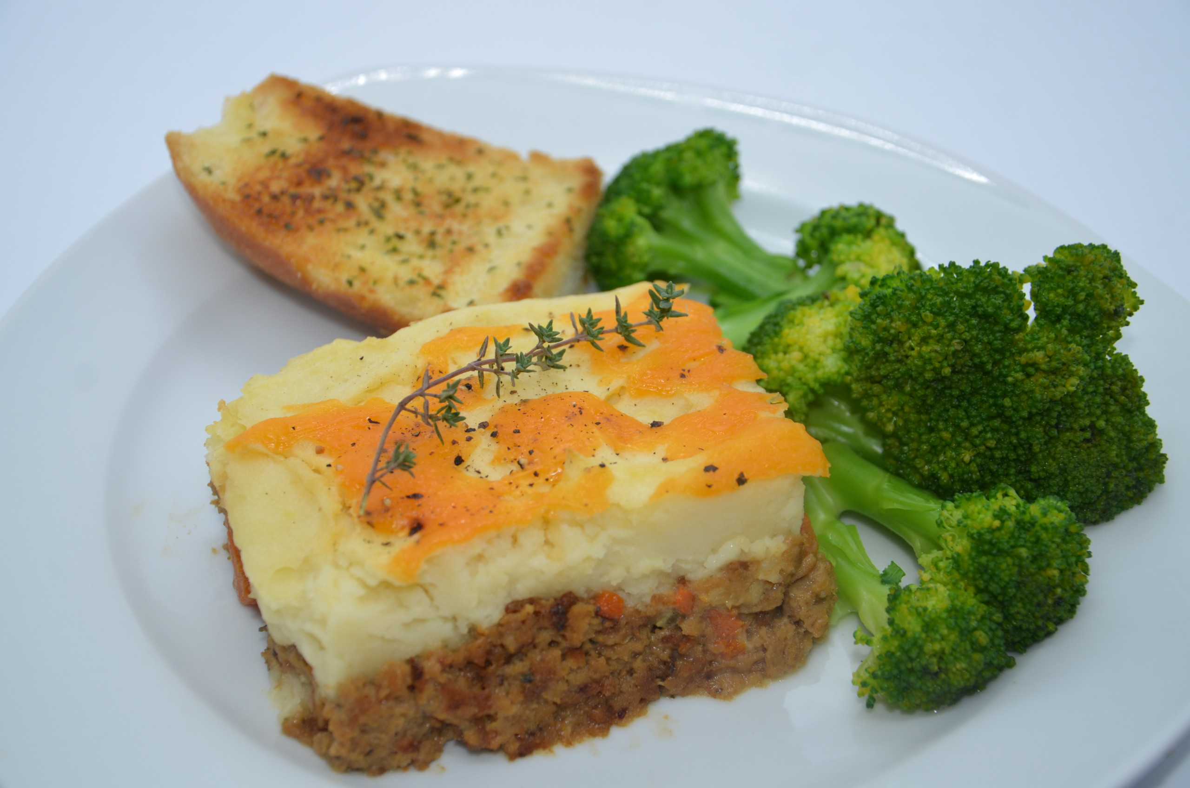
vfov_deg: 23.7
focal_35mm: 57
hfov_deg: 35.1
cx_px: 595
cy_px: 394
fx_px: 1880
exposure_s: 1/125
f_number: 4.5
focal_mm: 38
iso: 220
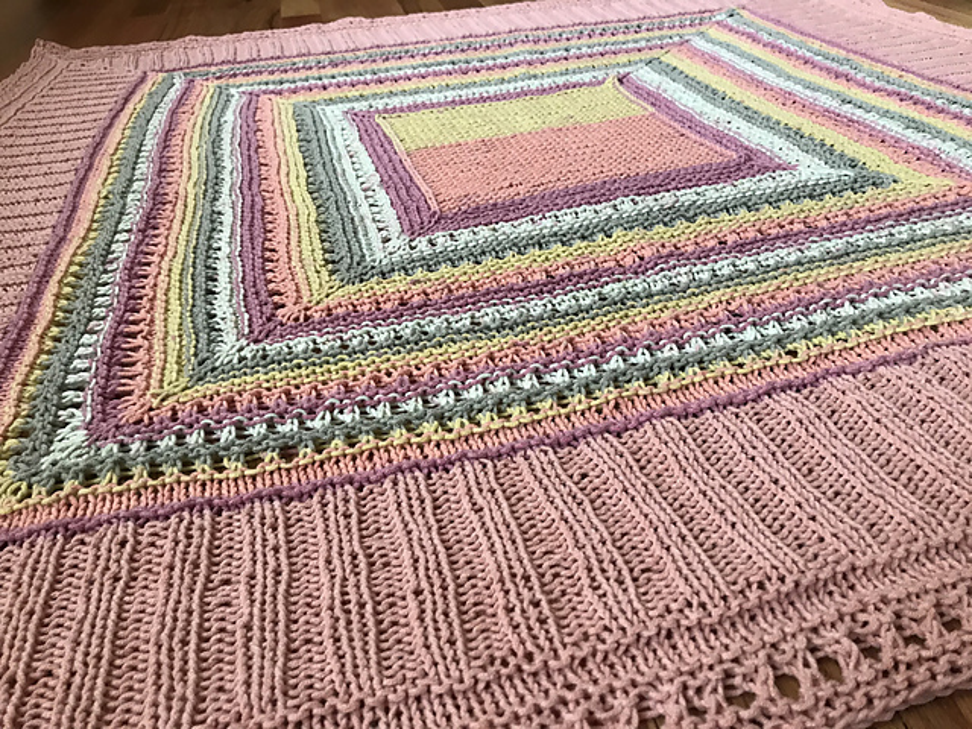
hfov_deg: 63.4
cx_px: 486
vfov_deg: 49.7
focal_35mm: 28
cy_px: 364
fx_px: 786
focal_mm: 3.99
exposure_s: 1/30
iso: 40
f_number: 1.8
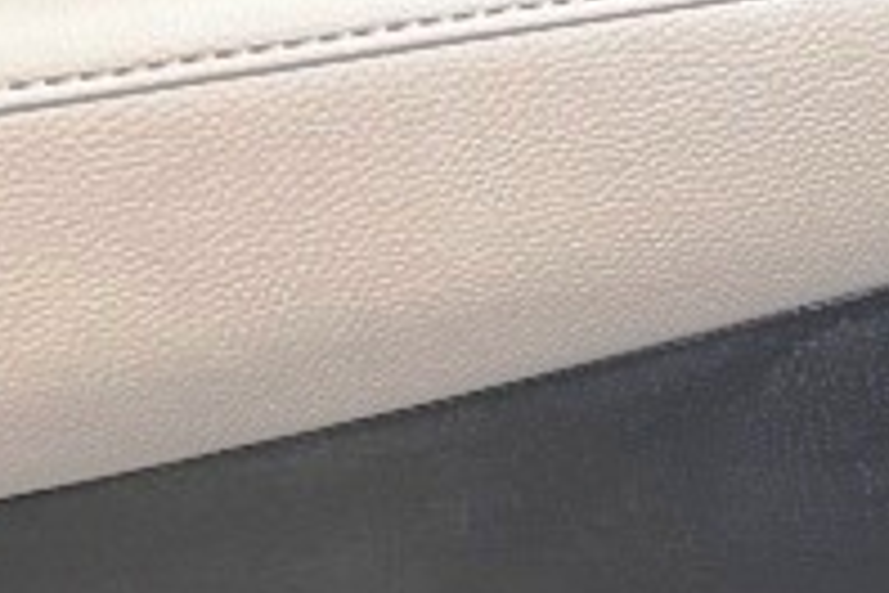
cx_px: 1518
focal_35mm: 129
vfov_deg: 10.5
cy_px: -9
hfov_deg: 14.3
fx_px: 3185
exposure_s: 1/60
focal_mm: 6.86
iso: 400
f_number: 1.78
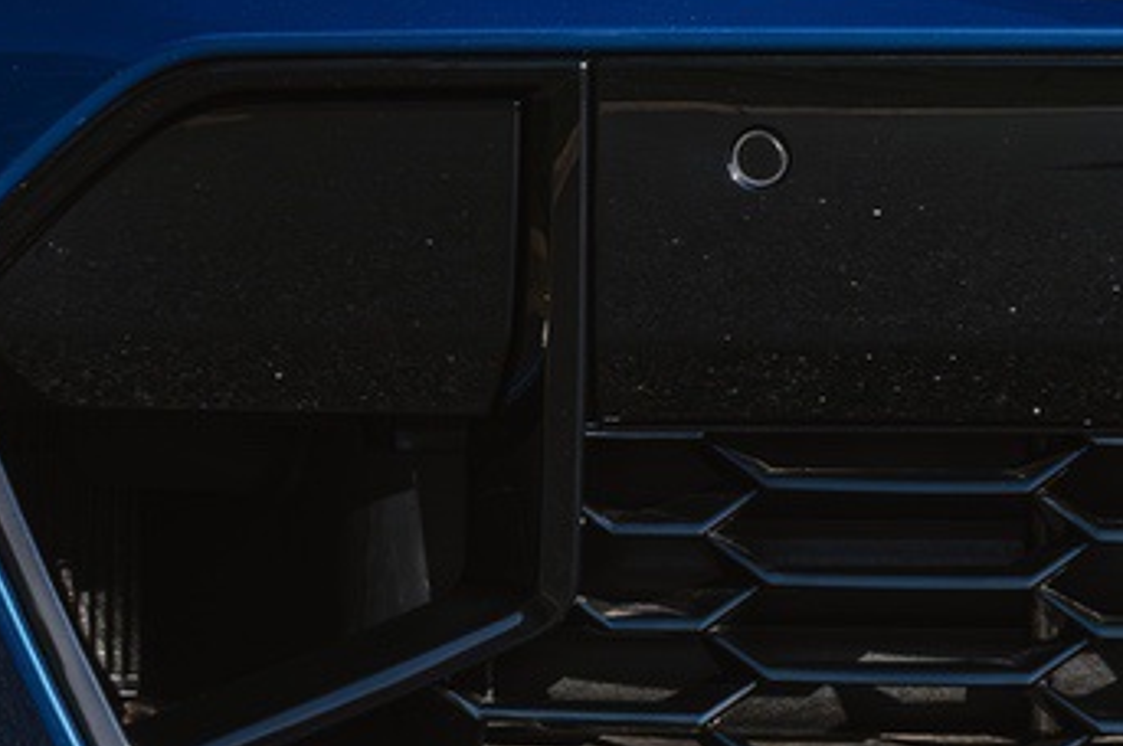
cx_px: 1761
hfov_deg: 3.8
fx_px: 16844
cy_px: -424
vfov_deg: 2.5
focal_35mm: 541
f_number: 7.1
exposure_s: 1/320
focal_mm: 92.6
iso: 250
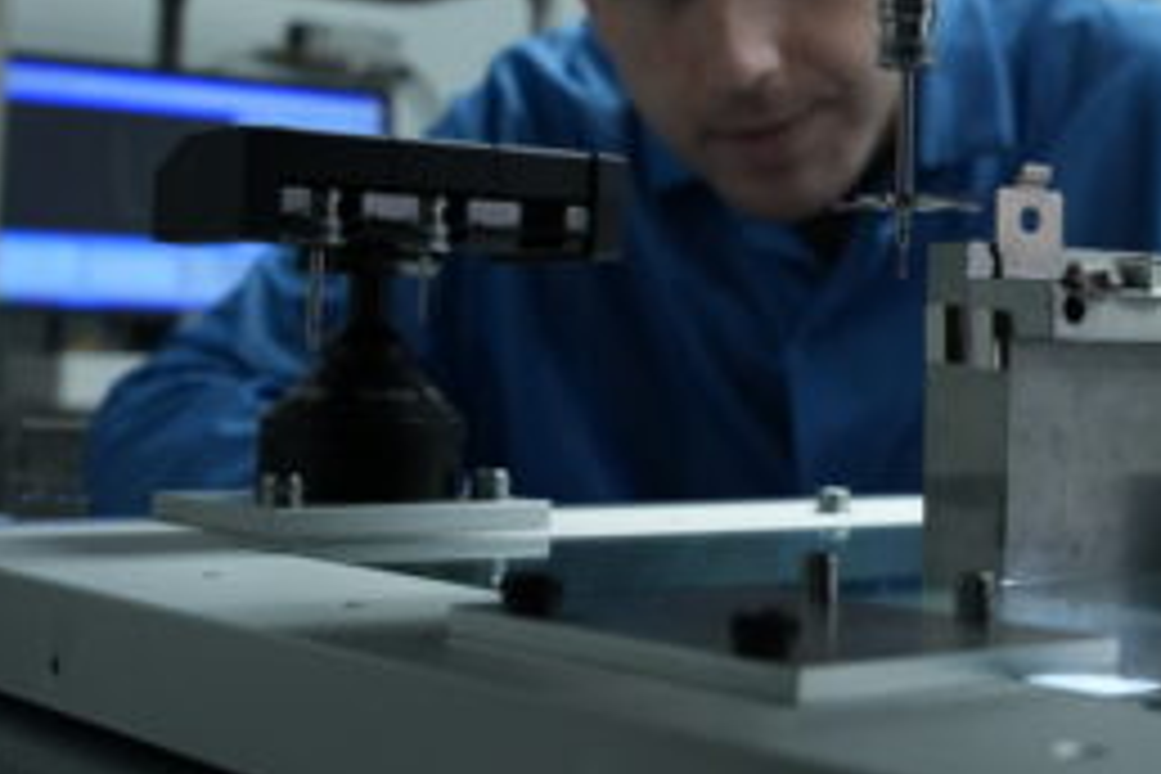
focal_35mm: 68
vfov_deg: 19.8
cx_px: 896
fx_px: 2193
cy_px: 130
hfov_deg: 29.1
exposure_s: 1/100
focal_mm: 35
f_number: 7.1
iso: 3200
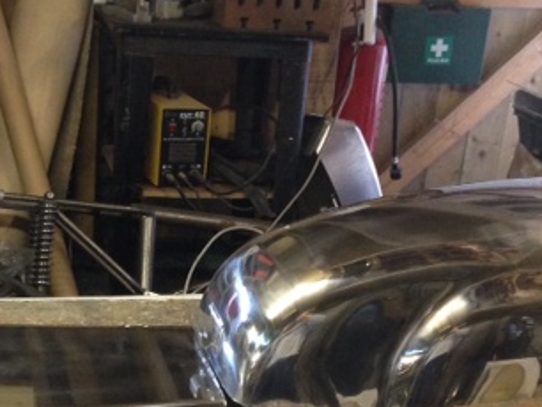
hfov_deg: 28.1
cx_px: 218
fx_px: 1081
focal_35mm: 69
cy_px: 331
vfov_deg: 21.1
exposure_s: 1/20
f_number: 2.4
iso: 400
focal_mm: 4.12
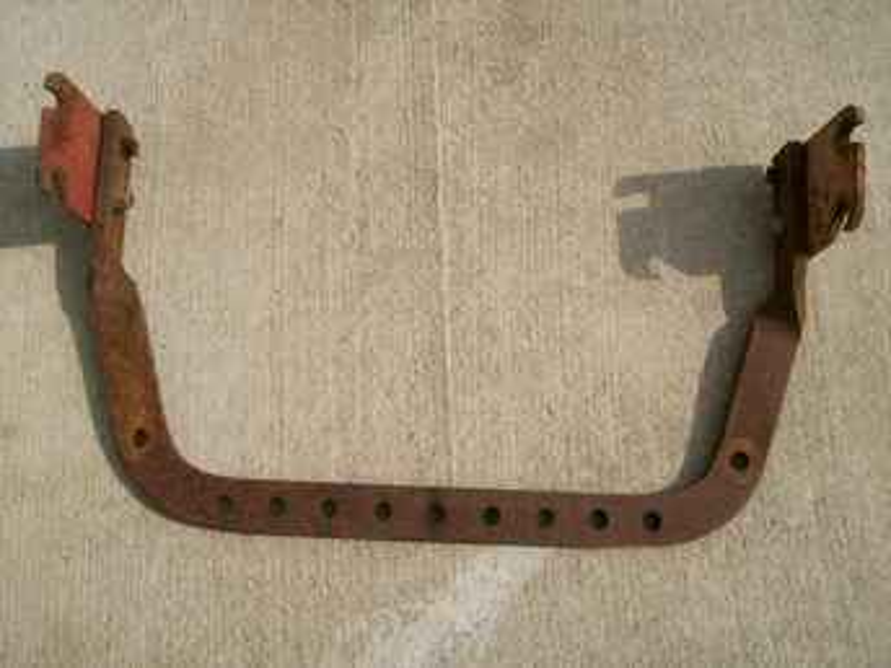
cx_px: 446
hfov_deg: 51.4
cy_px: 334
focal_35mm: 36
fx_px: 927
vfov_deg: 39.7
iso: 80
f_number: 4.8
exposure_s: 1/853
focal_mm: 6
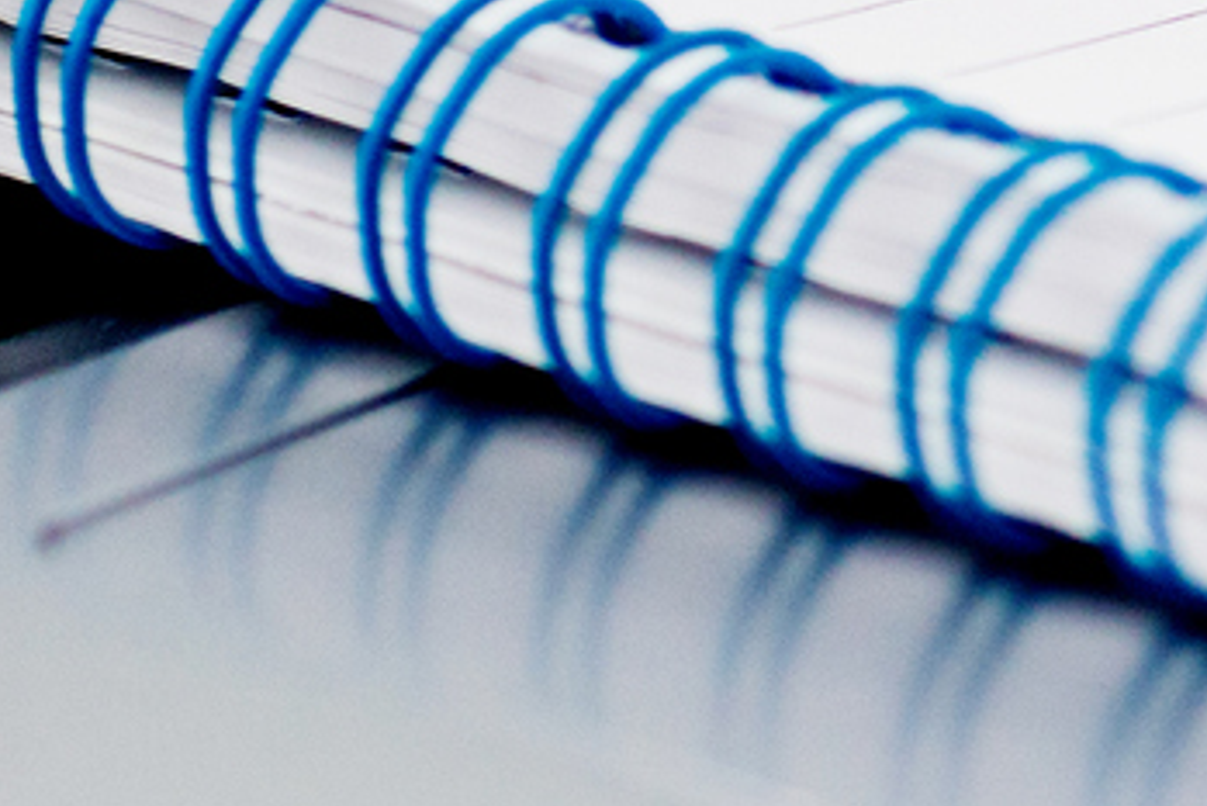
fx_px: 12209
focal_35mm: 364
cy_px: -1138
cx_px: 1904
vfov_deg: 3.7
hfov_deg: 5.6
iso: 640
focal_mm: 60
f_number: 4
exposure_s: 1/60
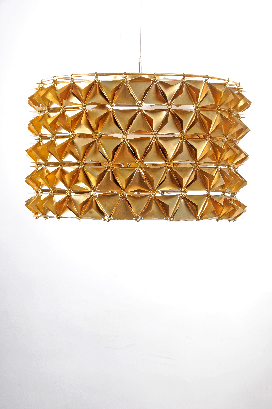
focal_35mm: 82
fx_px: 937
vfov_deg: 24.6
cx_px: 136
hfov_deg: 16.5
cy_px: 204
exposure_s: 1/250
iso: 200
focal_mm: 55
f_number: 14
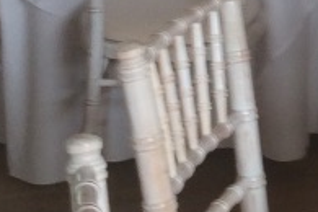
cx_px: 615
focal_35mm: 192
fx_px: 1696
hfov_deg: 10.0
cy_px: -171
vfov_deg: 7.0
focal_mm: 4.12
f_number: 2.2
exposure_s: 1/60
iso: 40
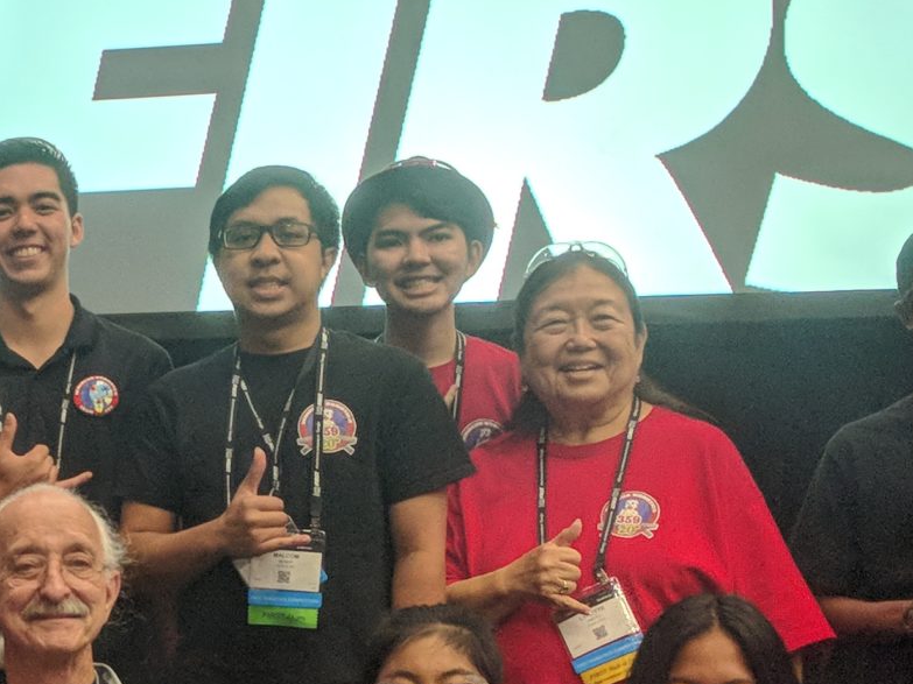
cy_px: 608
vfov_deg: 17.1
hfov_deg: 22.0
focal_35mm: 85
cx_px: -38
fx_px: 2242
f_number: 2
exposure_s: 1/78.7
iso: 316
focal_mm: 4.67
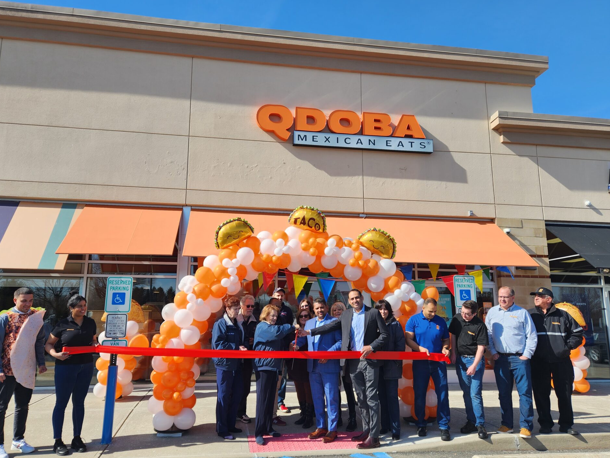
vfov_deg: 54.9
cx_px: 291
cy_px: 232
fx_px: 441
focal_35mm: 25
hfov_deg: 69.4
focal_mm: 5.4
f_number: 1.8
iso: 20
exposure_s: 1/1061
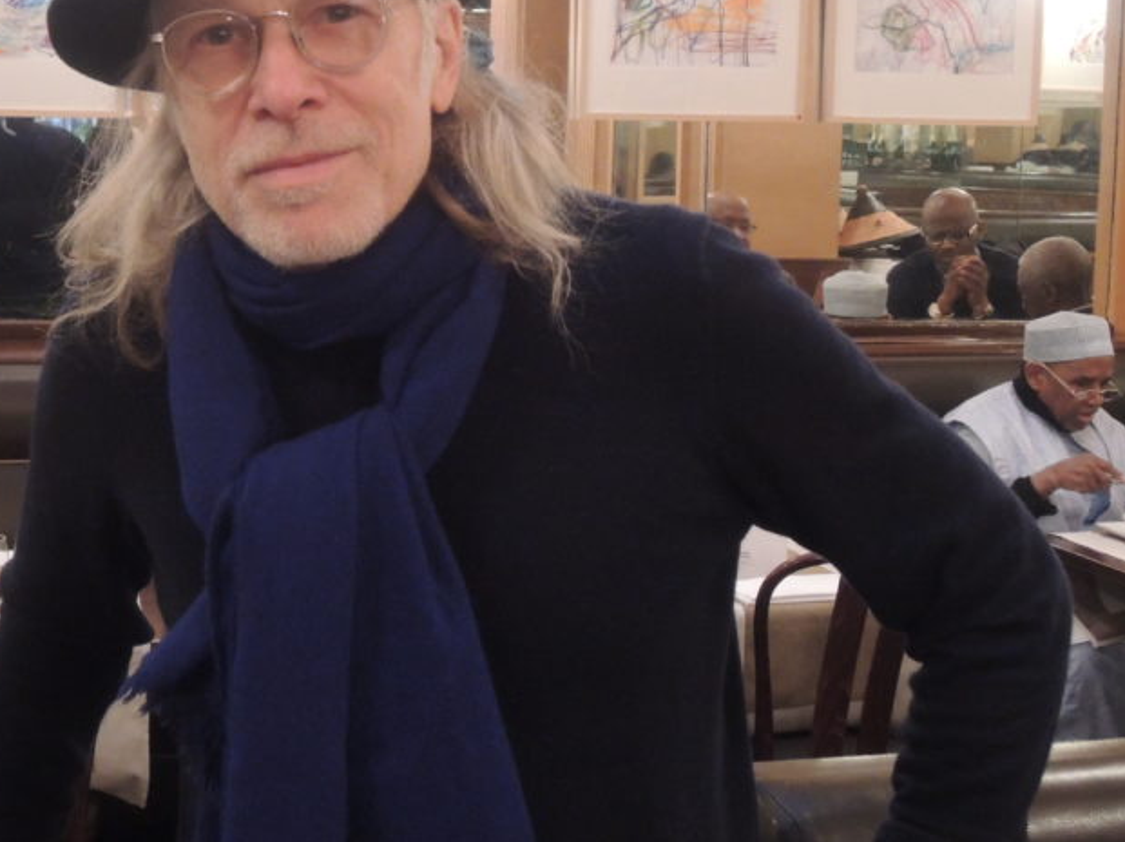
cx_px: 379
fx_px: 2144
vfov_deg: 22.1
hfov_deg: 29.2
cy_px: 270
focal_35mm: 66
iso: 800
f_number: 3.3
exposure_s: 1/10
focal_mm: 7.2
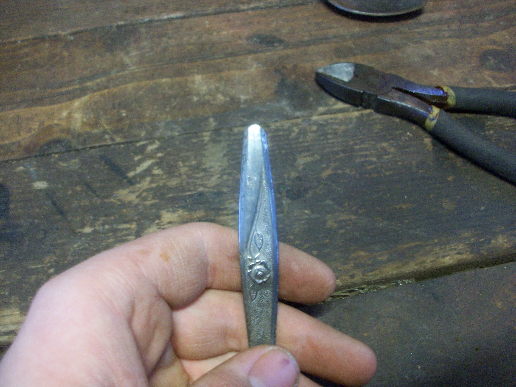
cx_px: 258
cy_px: 194
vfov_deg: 41.8
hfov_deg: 54.0
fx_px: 507
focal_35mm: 34
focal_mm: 5.7
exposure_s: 1/8
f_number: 2.8
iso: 182
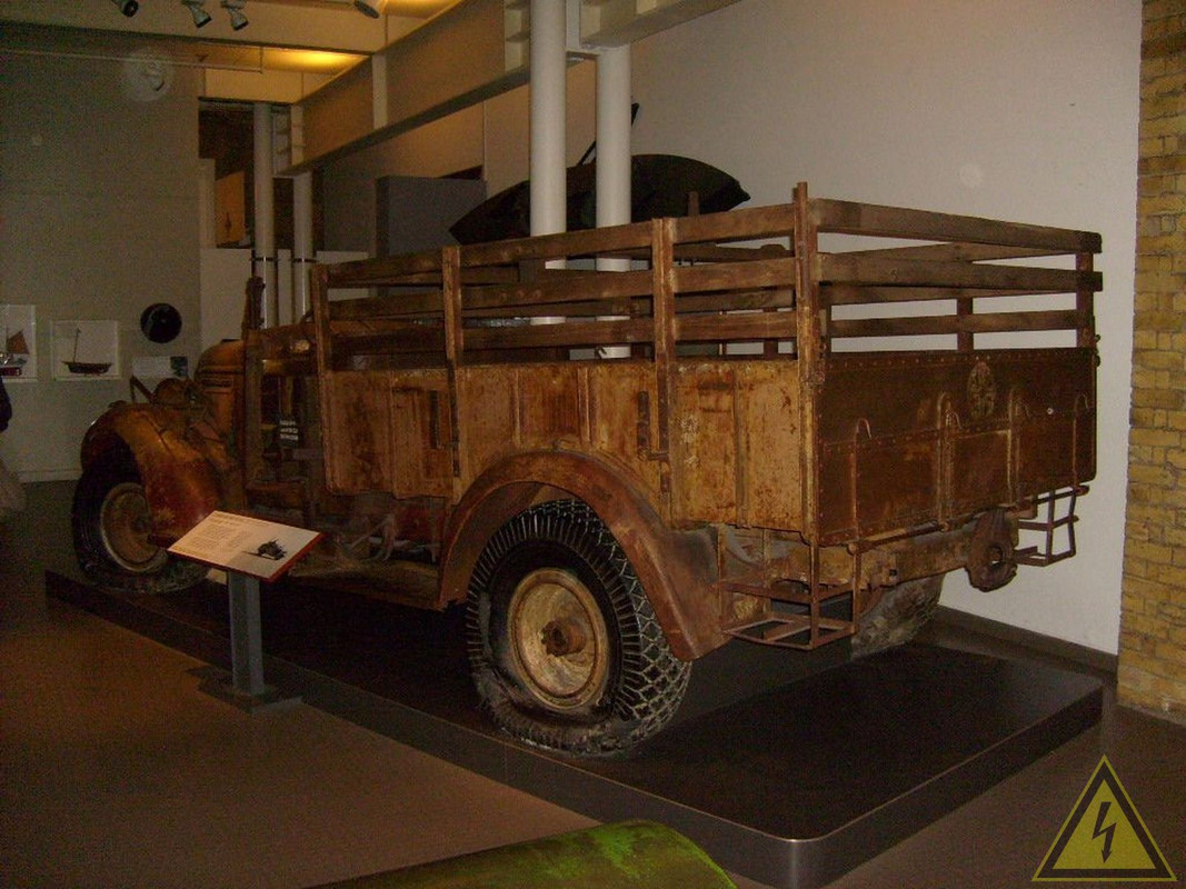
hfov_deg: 52.6
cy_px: 444
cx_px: 593
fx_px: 1199
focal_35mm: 35
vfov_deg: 40.7
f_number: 2.8
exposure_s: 1/45
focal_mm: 5.8
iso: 200
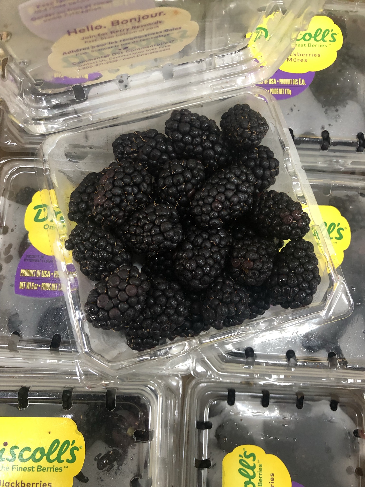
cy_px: 244
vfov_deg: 63.4
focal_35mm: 28
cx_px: 182
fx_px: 394
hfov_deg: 49.7
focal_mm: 3.99
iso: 100
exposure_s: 1/14
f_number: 1.8
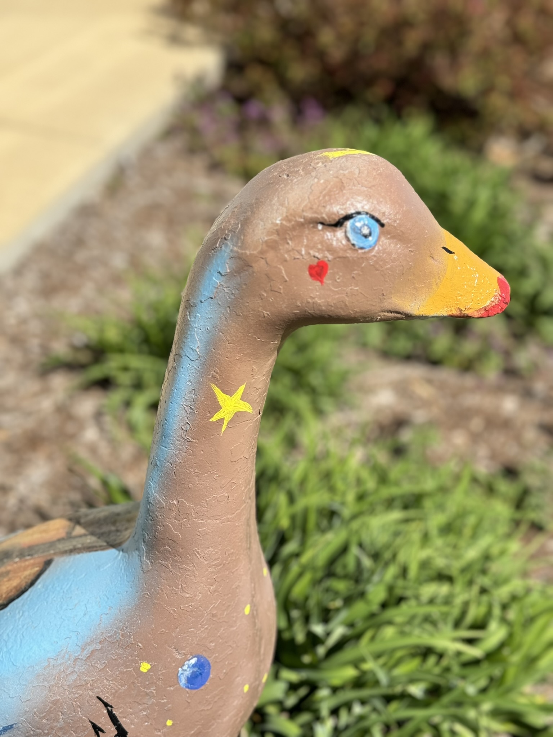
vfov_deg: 39.7
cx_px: 276
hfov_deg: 30.3
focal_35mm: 48
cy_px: 368
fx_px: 1022
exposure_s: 1/1597
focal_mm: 6.86
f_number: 1.78
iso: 64
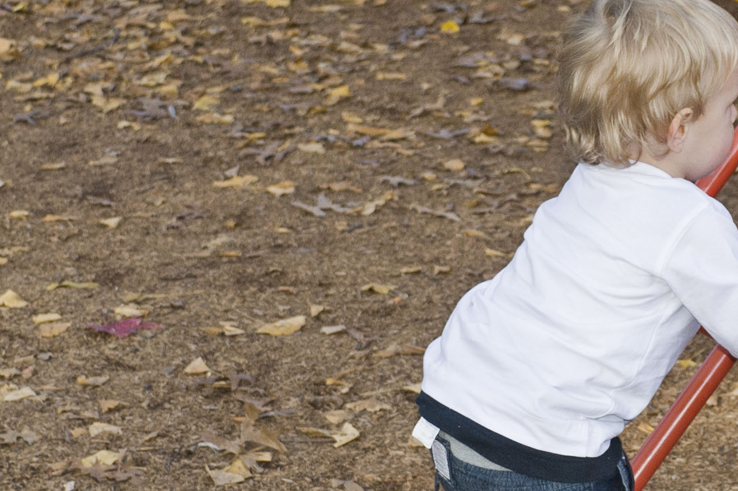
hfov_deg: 10.1
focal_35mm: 202
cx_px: 651
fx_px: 4140
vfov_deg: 6.8
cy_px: 261
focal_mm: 44
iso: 125
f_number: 4.8
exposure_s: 1/200
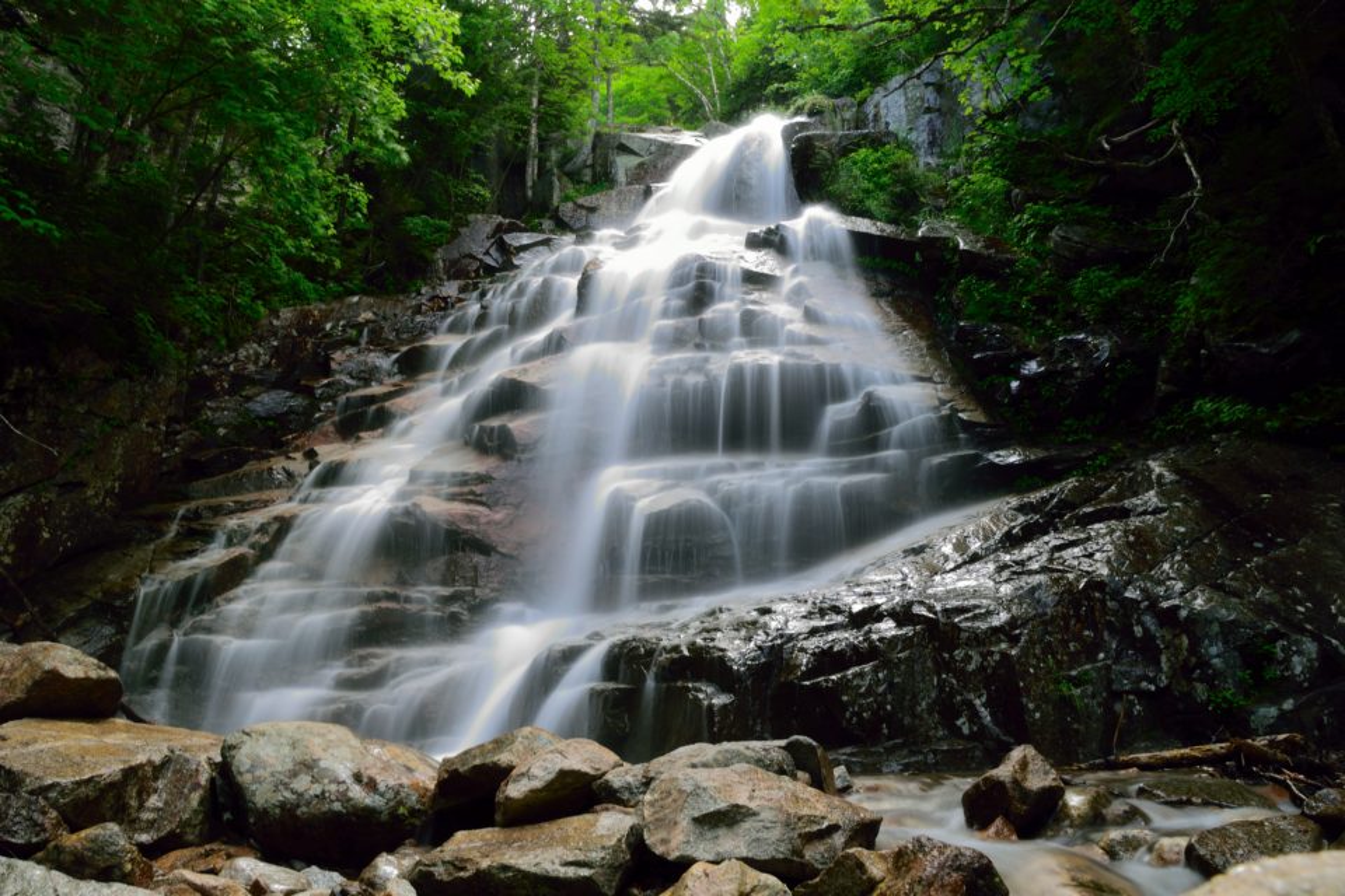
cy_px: 448
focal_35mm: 27
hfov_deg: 67.4
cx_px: 672
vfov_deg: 47.9
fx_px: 1009
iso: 100
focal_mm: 18
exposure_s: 2
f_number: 22
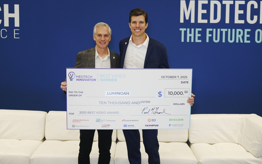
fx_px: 364
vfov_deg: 25.3
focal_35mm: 51
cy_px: 80
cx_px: 129
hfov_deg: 39.6
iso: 4000
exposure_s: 1/20
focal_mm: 49
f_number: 4
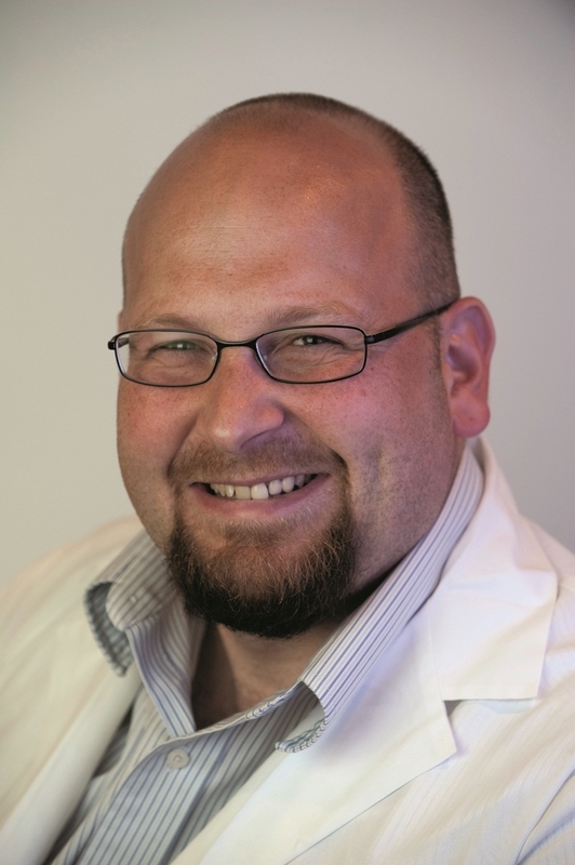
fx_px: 3120
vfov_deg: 15.8
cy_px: 432
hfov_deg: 10.5
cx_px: 288
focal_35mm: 130
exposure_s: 1/90
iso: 400
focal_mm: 130
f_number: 5.6
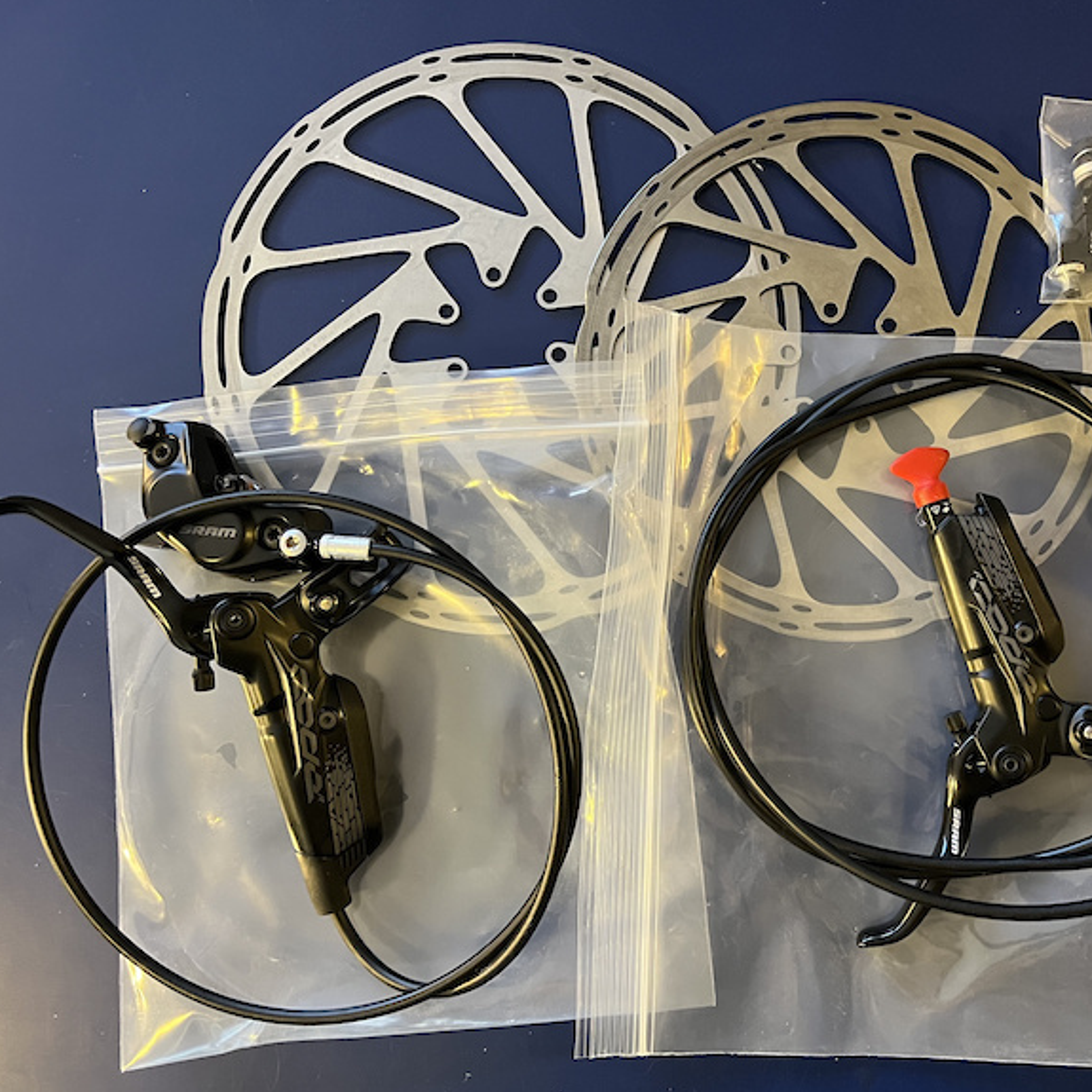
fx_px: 1142
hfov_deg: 50.3
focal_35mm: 32
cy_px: 556
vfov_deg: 51.1
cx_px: 718
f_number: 1.6
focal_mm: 5.1
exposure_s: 1/40
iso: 500
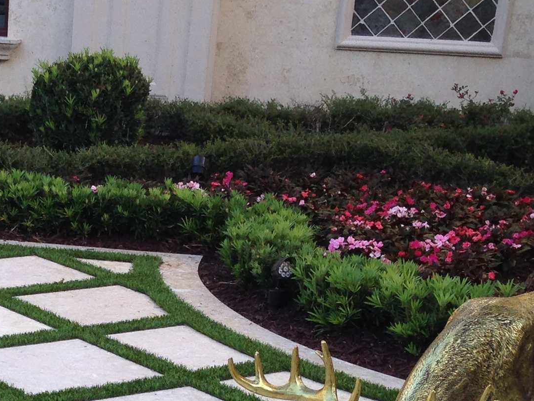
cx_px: -5
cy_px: 508
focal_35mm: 100
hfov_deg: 19.1
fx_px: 1543
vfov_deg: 14.2
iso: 50
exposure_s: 1/196
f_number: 2.4
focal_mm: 4.12
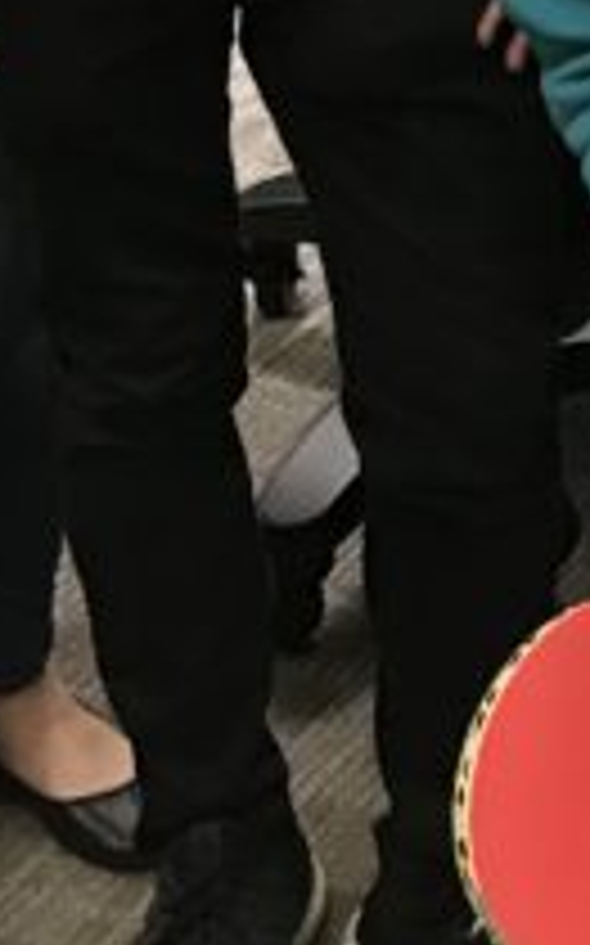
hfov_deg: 8.7
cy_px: -778
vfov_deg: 13.0
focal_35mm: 145
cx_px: 1049
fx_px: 3736
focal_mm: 3.99
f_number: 1.8
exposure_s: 1/15
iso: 64
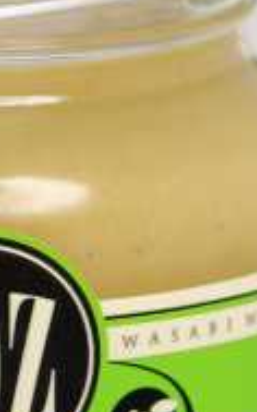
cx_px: -455
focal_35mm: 682
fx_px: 7651
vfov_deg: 3.1
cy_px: 331
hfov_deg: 1.9
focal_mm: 105
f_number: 8
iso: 100
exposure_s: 1/125
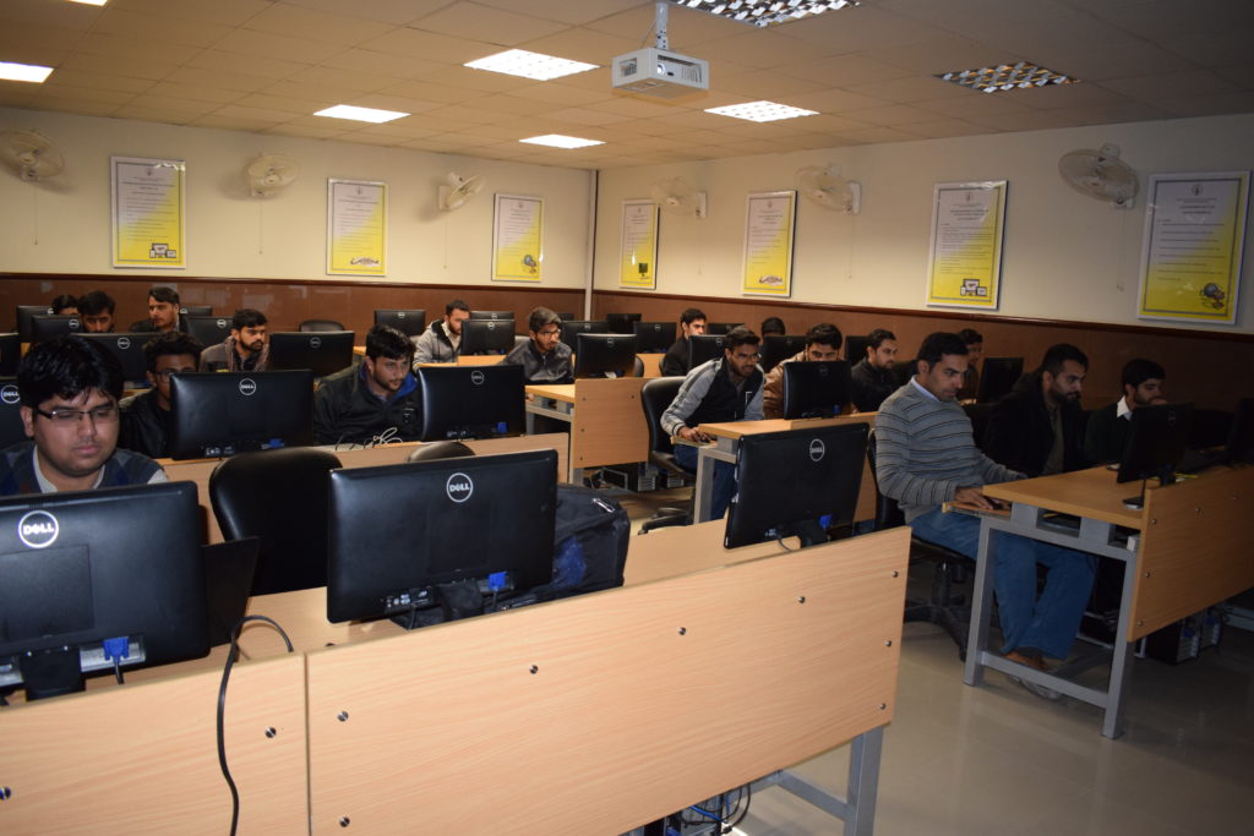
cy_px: 418
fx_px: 941
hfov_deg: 67.4
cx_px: 627
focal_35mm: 27
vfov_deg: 47.9
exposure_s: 1/60
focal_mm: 18
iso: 1250
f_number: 3.5
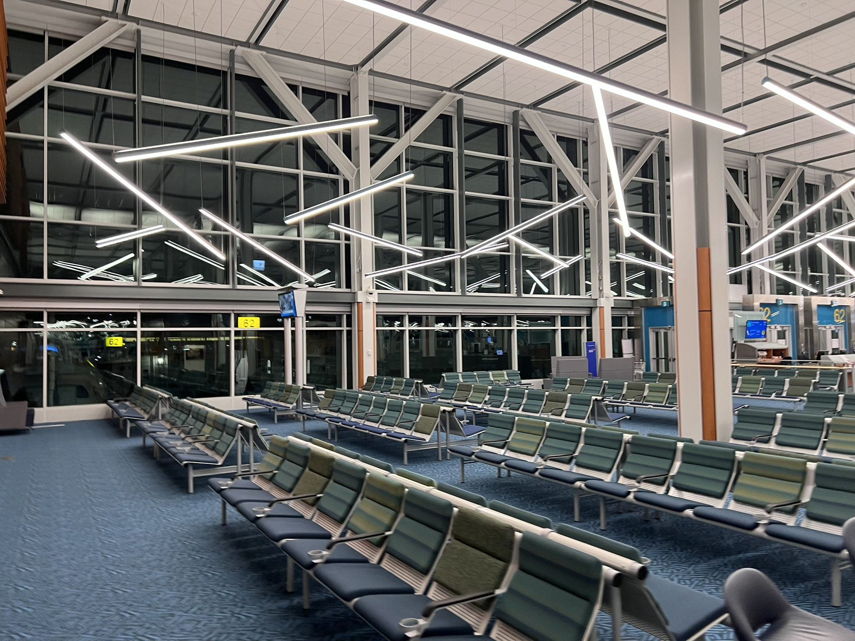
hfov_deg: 67.3
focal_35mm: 26
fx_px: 642
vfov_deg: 53.1
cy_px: 320
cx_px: 428
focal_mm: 5.7
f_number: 1.5
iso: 100
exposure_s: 1/60
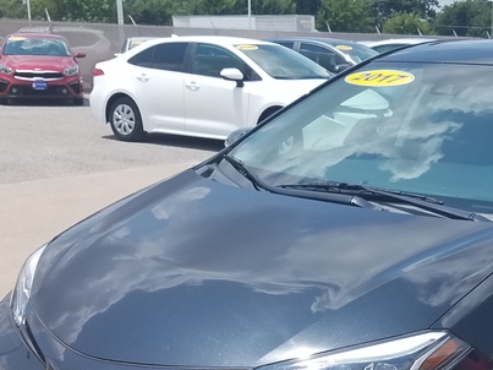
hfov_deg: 30.7
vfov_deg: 22.9
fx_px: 883
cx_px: 368
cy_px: 348
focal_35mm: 62
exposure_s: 1/2120
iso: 40
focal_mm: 4.2
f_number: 1.7
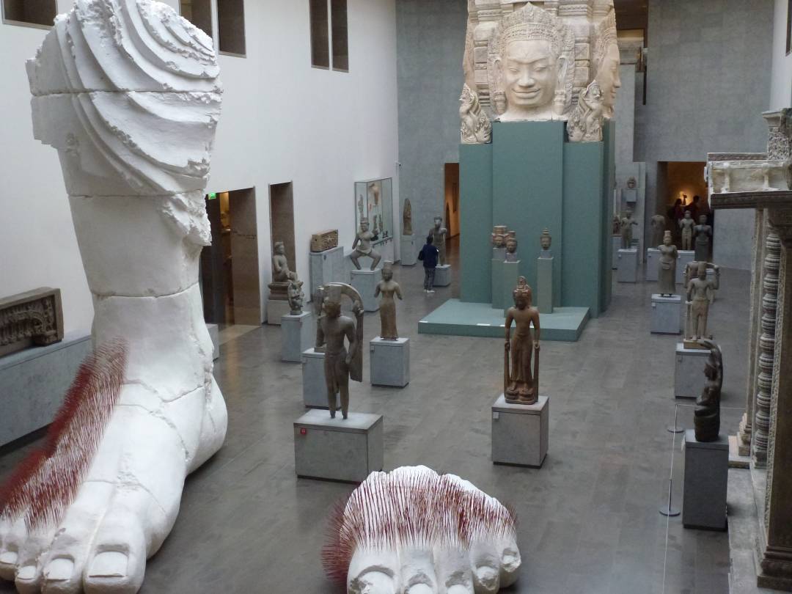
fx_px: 869
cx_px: 396
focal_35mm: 38
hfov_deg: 49.0
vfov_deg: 37.7
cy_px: 297
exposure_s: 1/60
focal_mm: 6.8
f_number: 3.8
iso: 400
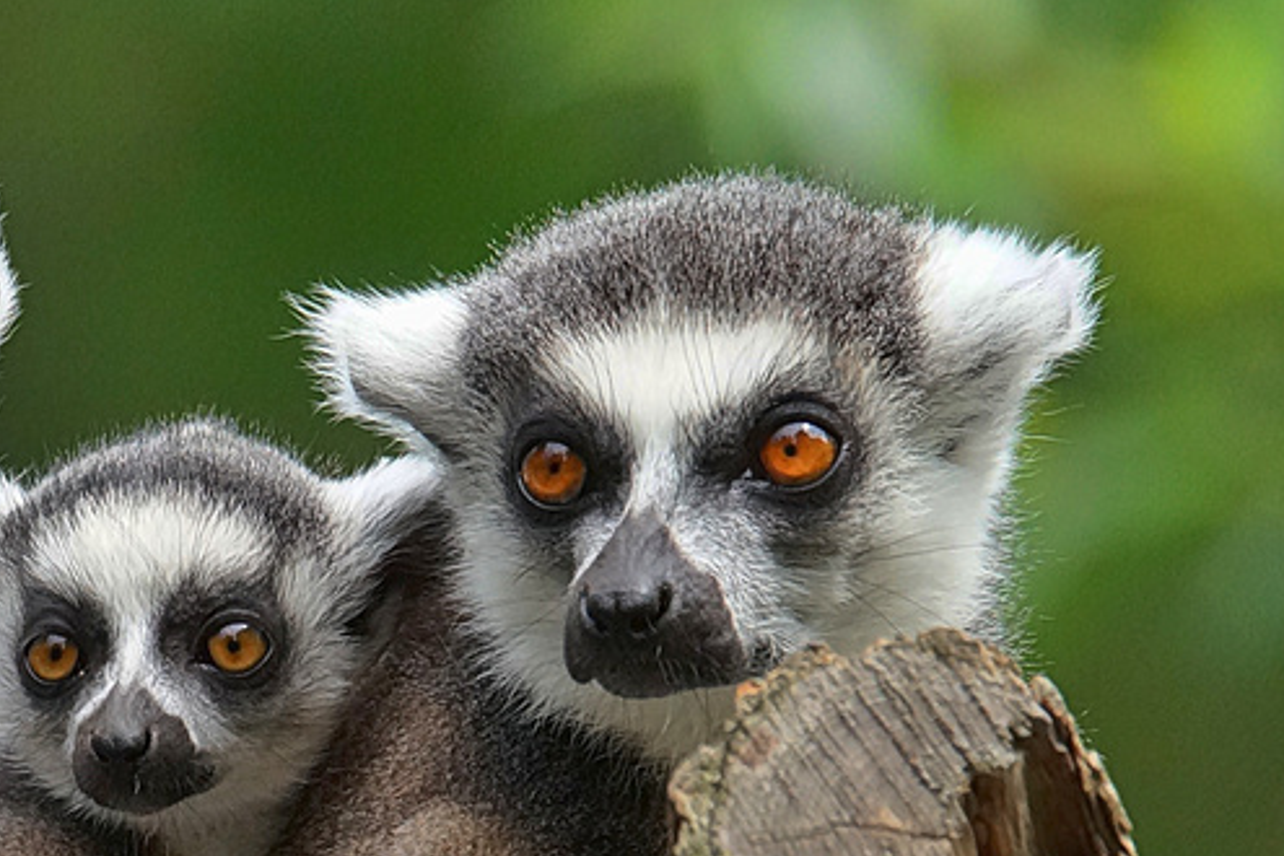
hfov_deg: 1.3
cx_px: -285
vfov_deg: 0.8
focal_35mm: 1636
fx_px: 58346
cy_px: 856
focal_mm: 500
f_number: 8
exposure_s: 1/500
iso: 1250
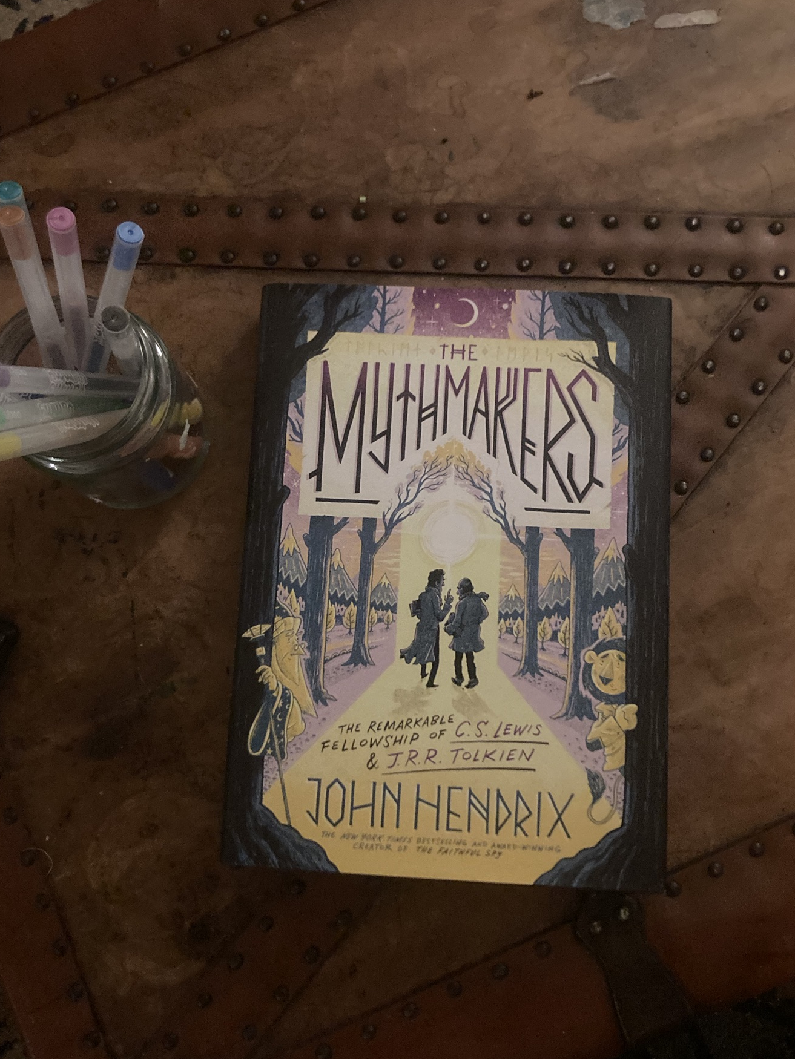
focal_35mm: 32
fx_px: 980
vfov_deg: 56.8
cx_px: 377
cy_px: 516
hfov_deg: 44.2
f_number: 1.8
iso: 640
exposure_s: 1/18
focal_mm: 3.99
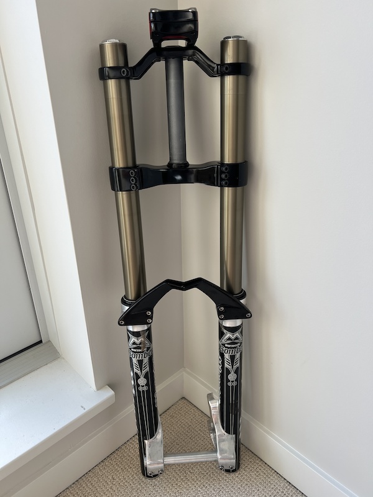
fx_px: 374
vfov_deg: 67.3
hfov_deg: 53.1
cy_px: 248
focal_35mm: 26
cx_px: 186
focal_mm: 5.7
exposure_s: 1/121
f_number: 1.5
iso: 40
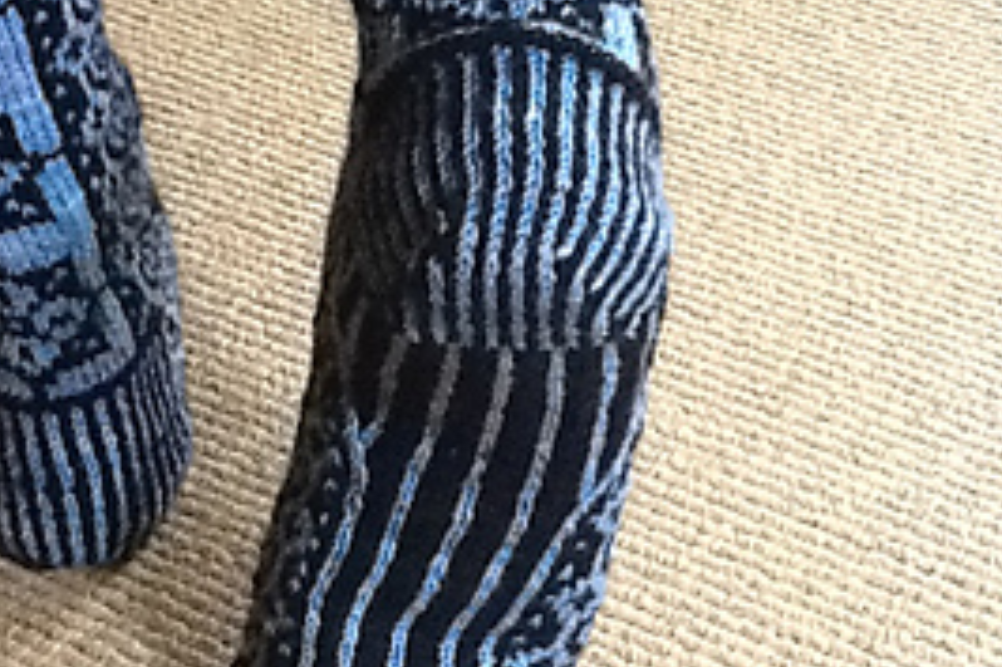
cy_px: 222
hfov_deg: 23.5
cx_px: 311
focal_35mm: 86
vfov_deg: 15.8
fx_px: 2392
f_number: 2.4
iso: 400
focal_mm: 2.03
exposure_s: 1/15
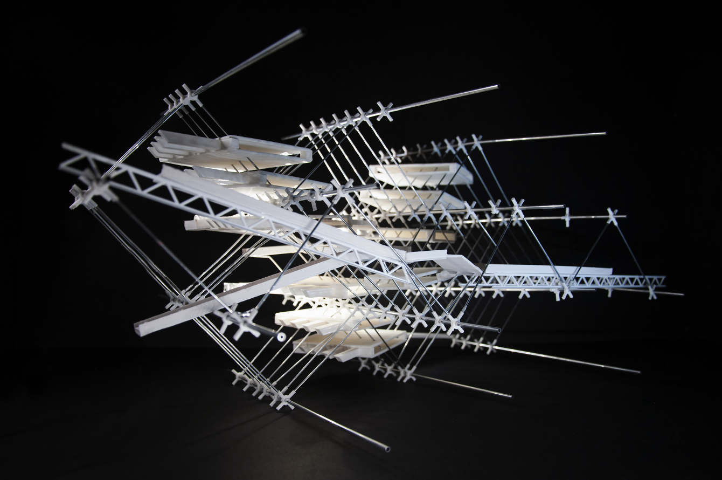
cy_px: 240
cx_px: 361
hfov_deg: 67.4
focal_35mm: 27
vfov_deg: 47.8
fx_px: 541
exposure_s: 1/30
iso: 560
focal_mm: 18
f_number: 3.5
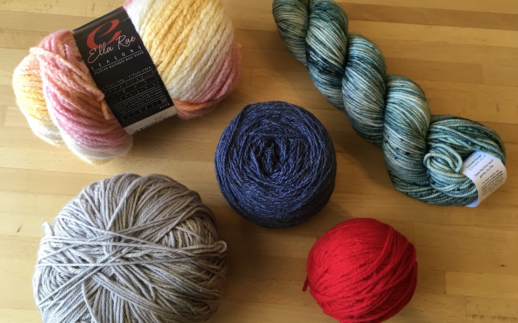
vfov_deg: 40.6
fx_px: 438
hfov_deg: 61.2
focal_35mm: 31
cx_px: 259
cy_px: 164
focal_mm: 4.15
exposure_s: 1/30
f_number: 2.2
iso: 50
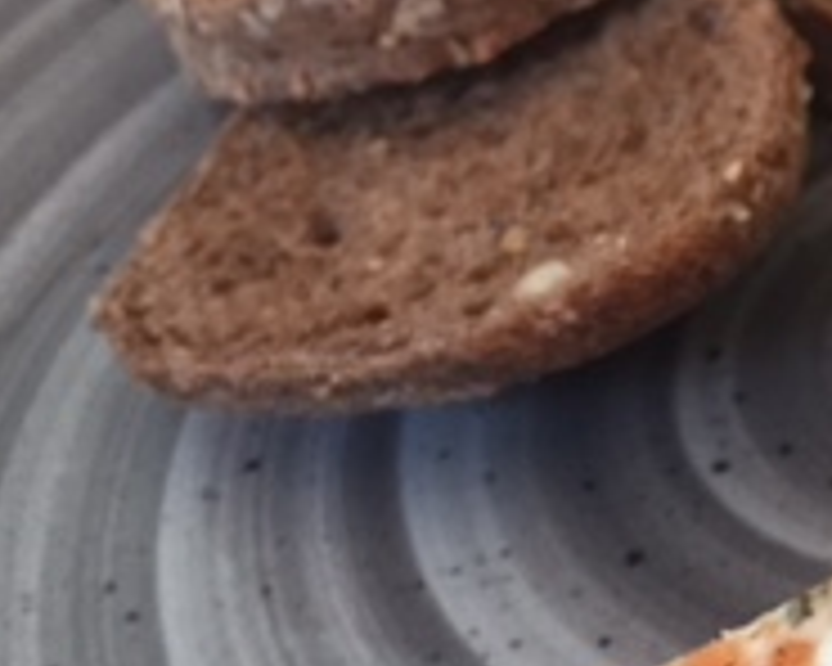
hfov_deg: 18.0
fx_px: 2413
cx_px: 1138
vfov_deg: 15.6
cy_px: 495
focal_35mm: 98
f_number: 2.2
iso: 160
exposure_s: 1/30
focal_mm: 4.15
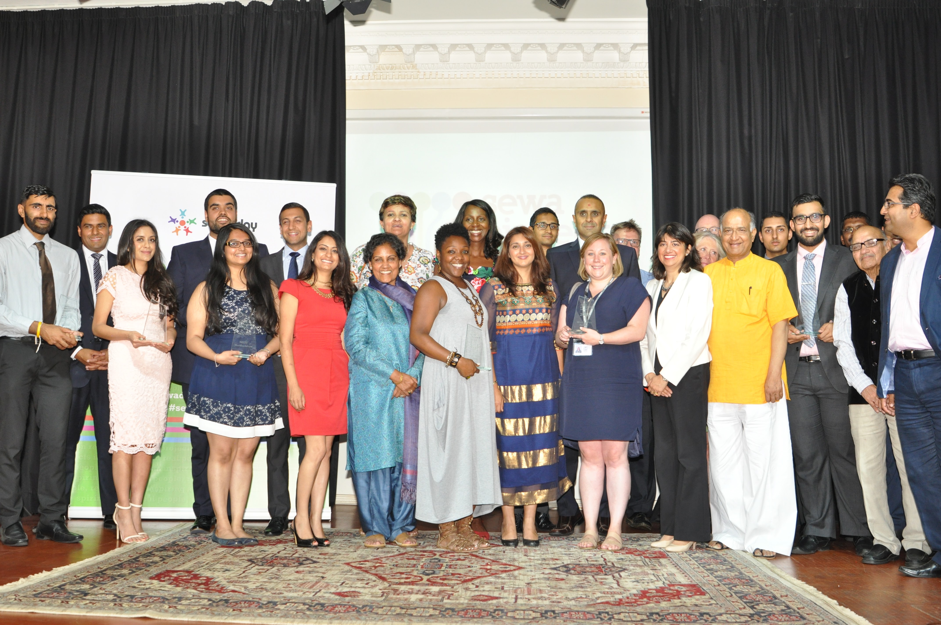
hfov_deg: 53.2
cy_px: 312
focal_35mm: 36
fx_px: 940
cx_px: 470
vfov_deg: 36.8
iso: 800
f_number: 4
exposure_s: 1/60
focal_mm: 24
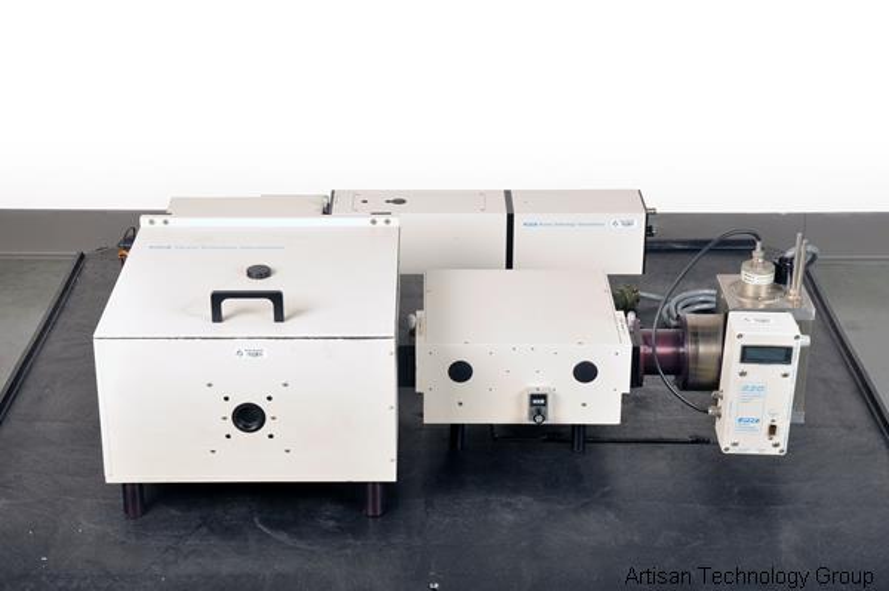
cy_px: 296
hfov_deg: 33.4
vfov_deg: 22.6
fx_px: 1480
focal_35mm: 60
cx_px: 444
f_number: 13
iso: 200
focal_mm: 40
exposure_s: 1/200
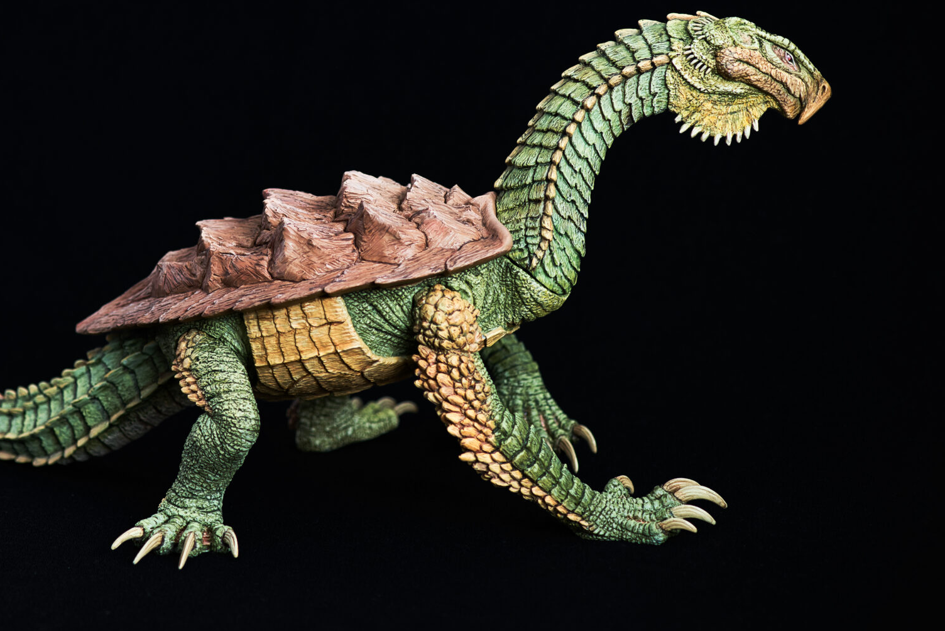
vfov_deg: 9.6
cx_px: 314
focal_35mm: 143
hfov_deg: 14.3
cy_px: 228
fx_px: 3755
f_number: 4.5
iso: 280
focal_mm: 105
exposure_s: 1/8
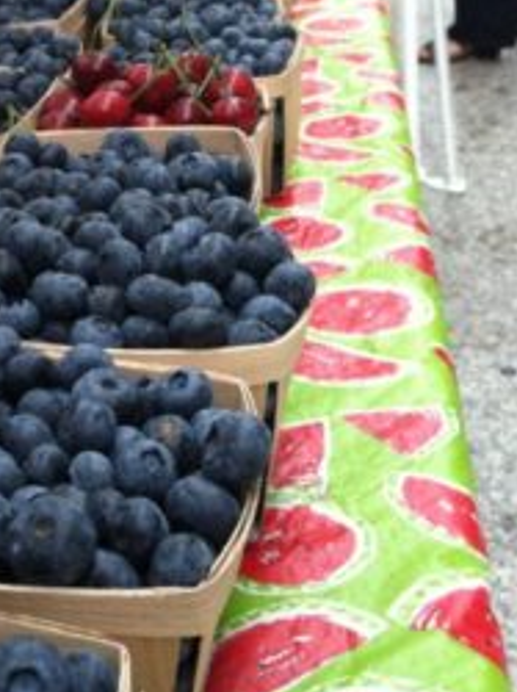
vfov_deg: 25.3
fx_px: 1496
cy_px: 87
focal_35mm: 75
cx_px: 14
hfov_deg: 19.1
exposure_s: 1/40
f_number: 2.8
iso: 80
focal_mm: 3.85
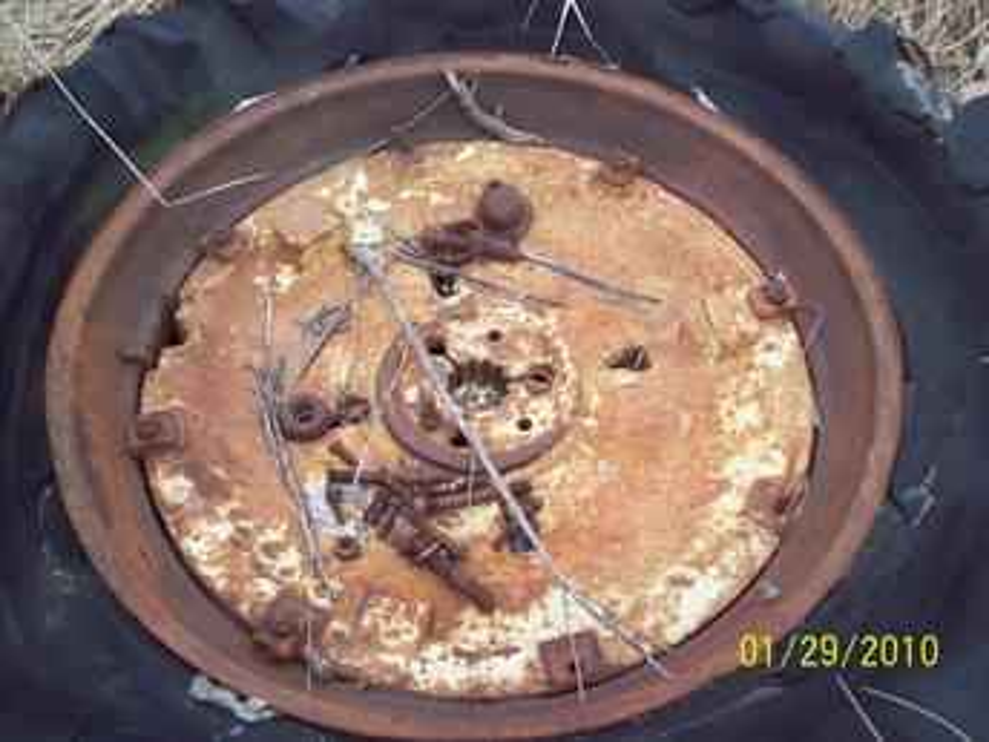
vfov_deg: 39.7
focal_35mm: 36
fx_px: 1029
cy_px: 371
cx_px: 494
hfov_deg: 51.4
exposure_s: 1/91.8
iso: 200
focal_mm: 6
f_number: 2.7
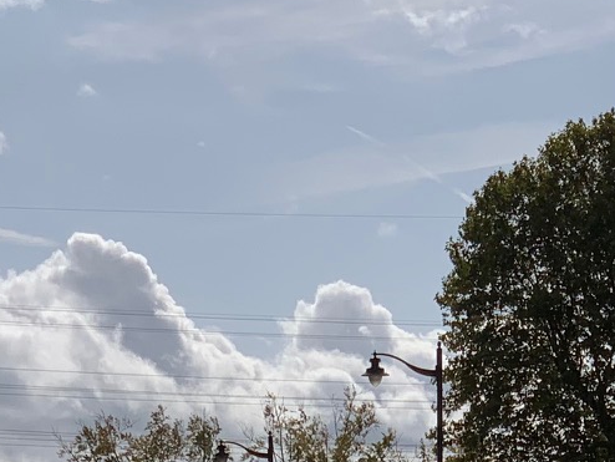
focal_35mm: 212
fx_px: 3768
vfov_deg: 7.0
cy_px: 547
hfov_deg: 9.3
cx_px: 85
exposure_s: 1/2817
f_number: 2.4
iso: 16
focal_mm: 6
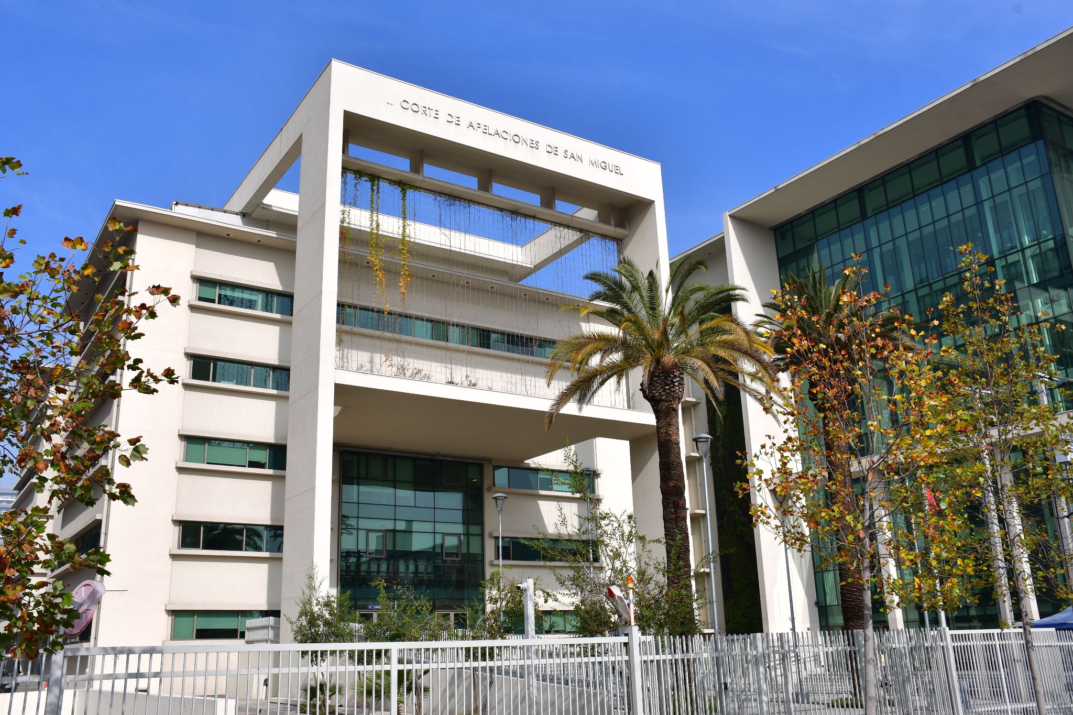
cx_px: 536
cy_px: 358
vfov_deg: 40.0
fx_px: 983
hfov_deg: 57.2
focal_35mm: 33
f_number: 11
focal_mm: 22
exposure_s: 1/100
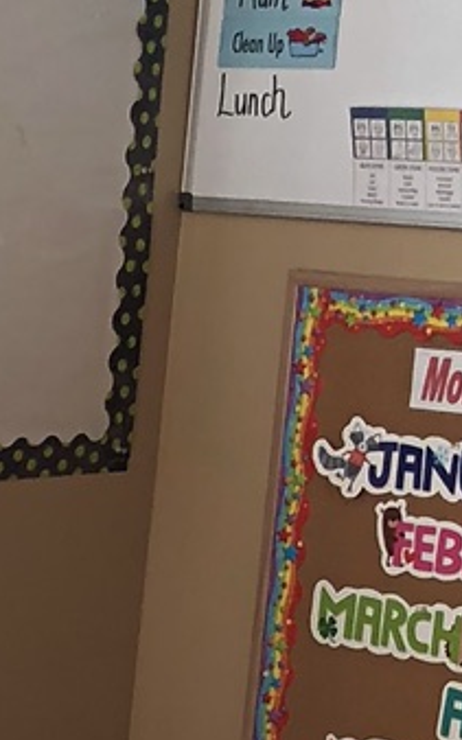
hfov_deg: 6.7
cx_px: -817
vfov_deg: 11.3
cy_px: 1033
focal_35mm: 180
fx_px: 3629
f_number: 1.8
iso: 40
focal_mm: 4
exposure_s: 1/120
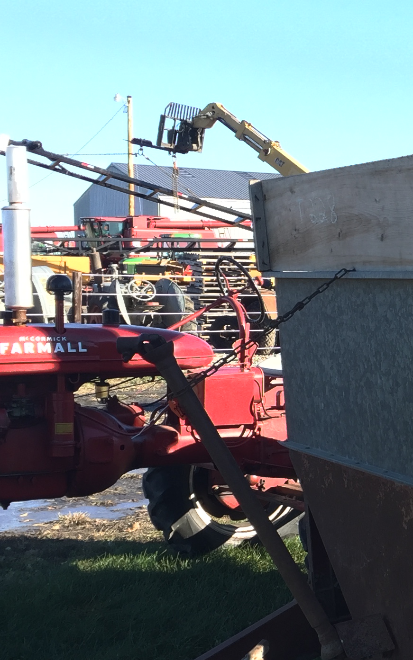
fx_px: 1297
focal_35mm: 72
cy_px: 379
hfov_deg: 16.6
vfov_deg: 28.6
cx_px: 606
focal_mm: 4.15
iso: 32
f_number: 2.2
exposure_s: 1/166
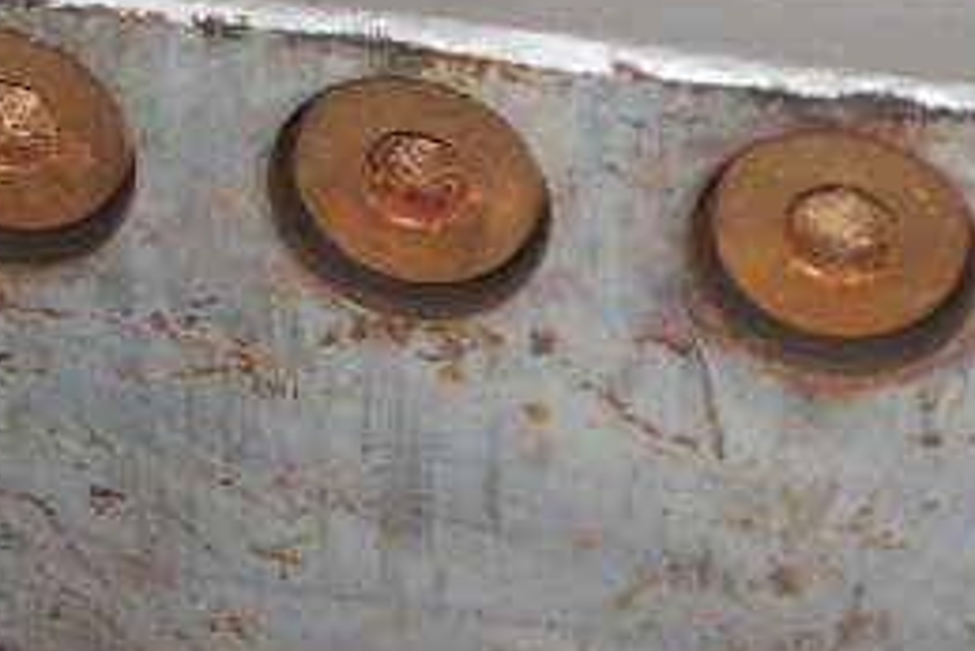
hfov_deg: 16.2
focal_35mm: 126
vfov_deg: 10.8
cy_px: 8
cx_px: 602
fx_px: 3414
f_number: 3.1
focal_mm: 8.2
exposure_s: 1/50
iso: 200
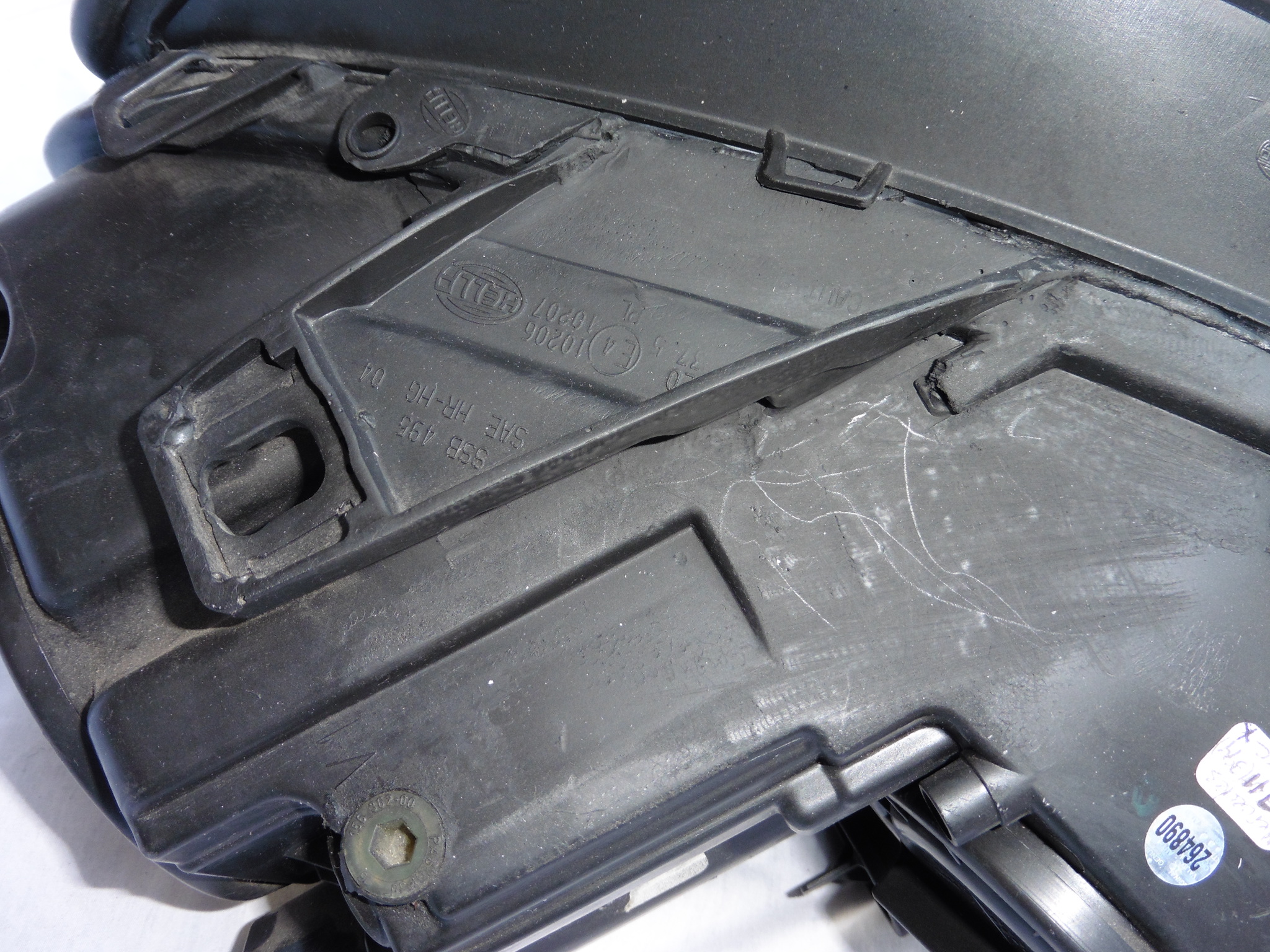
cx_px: 635
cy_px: 476
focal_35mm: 34
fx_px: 1247
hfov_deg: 54.0
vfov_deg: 41.8
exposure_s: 1/80
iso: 160
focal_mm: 6.1
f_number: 3.7
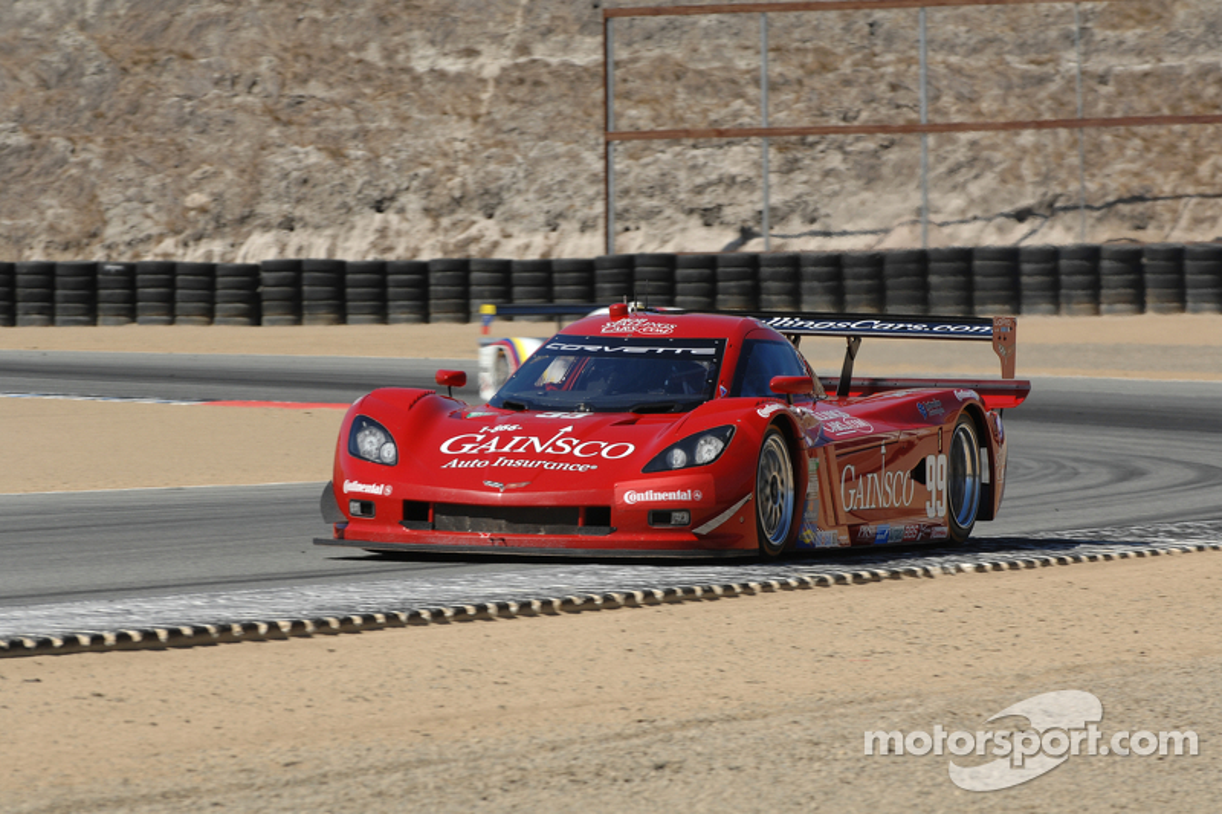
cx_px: 611
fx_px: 10181
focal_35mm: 300
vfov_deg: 4.6
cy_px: 407
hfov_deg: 6.9
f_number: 5.6
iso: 100
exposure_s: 1/400
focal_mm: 200
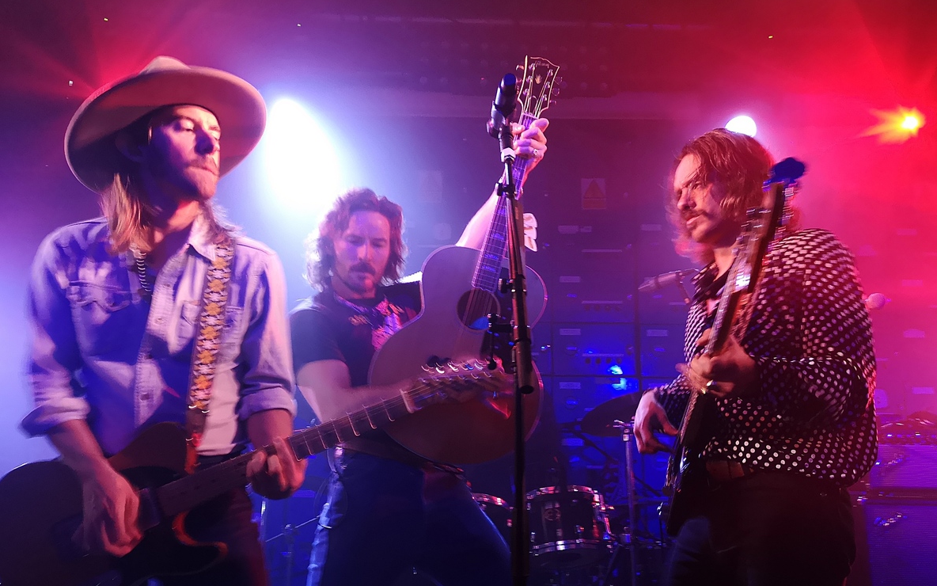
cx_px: 473
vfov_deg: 43.0
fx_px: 741
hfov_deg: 64.6
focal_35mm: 29
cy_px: 346
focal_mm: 3.95
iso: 640
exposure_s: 1/16.7
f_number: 1.8
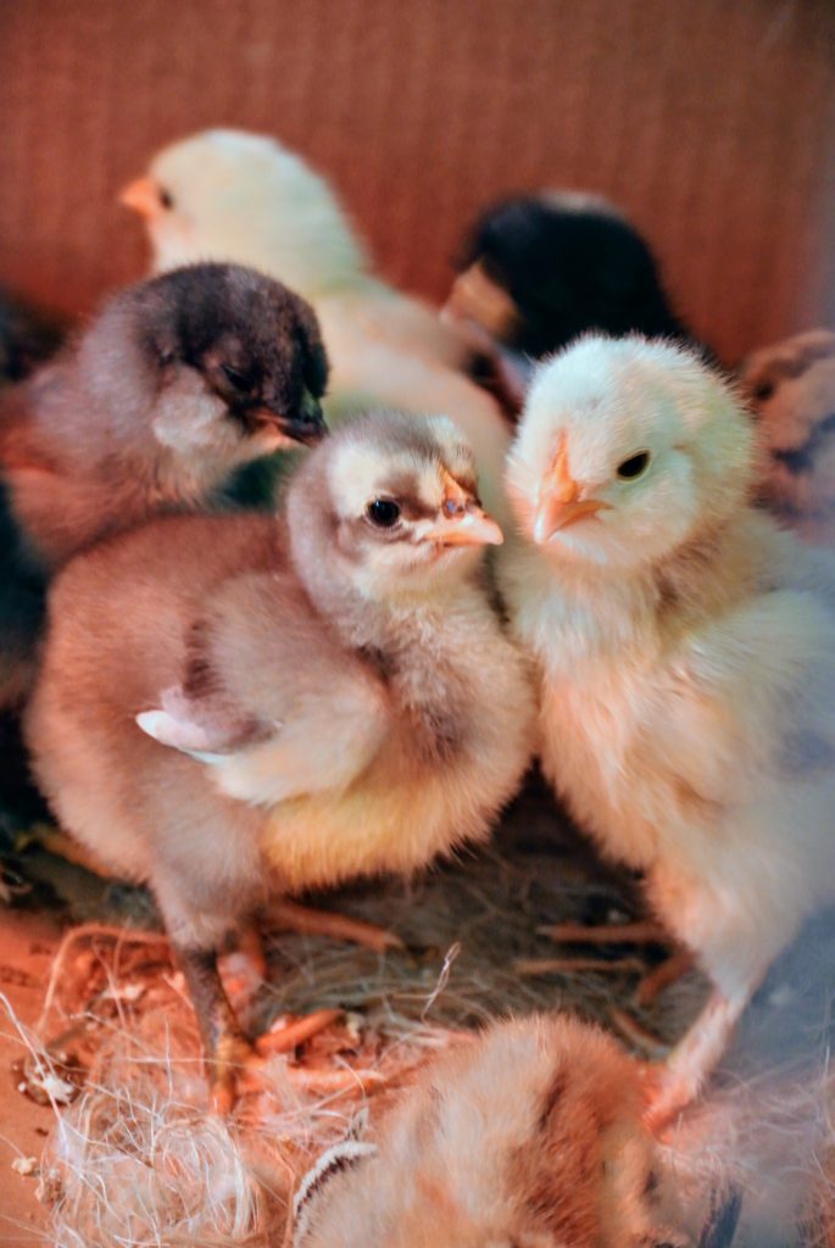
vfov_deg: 17.2
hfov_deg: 11.5
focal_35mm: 119
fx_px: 4130
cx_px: 418
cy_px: 624
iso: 800
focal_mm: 44.2
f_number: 4
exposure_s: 1/15
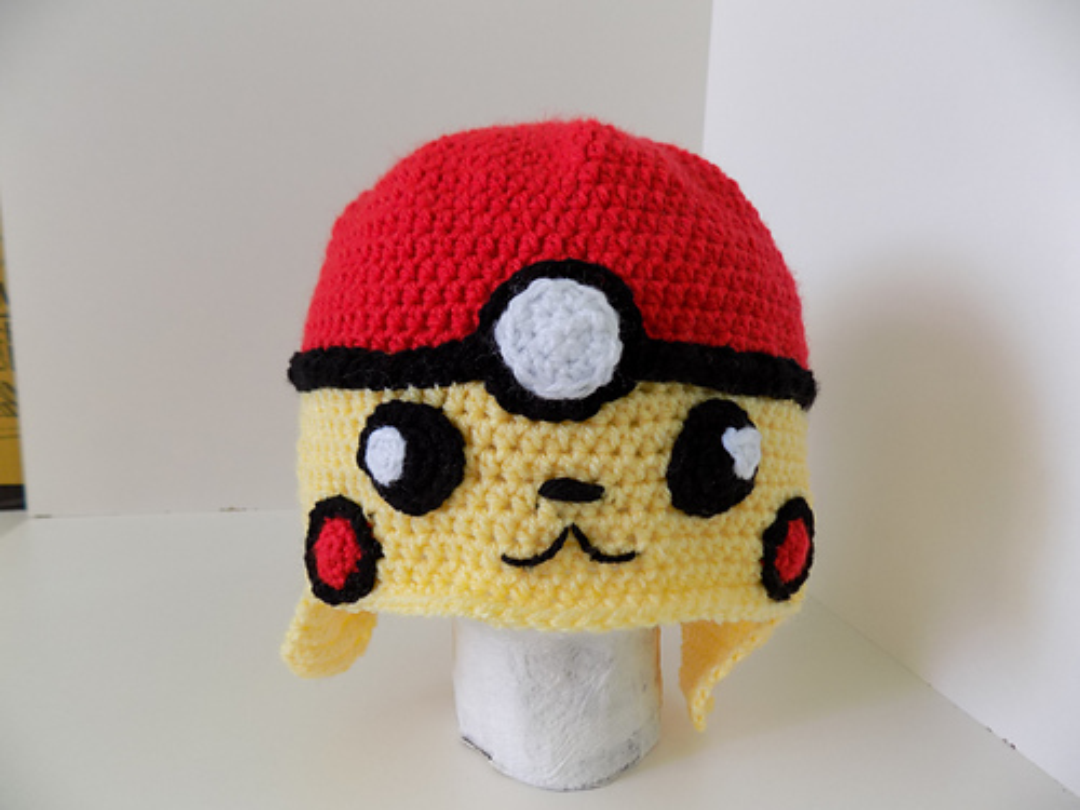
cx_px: 540
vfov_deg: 58.9
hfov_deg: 73.9
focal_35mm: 23
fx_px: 718
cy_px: 405
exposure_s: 1/30
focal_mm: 4
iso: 100
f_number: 3.1
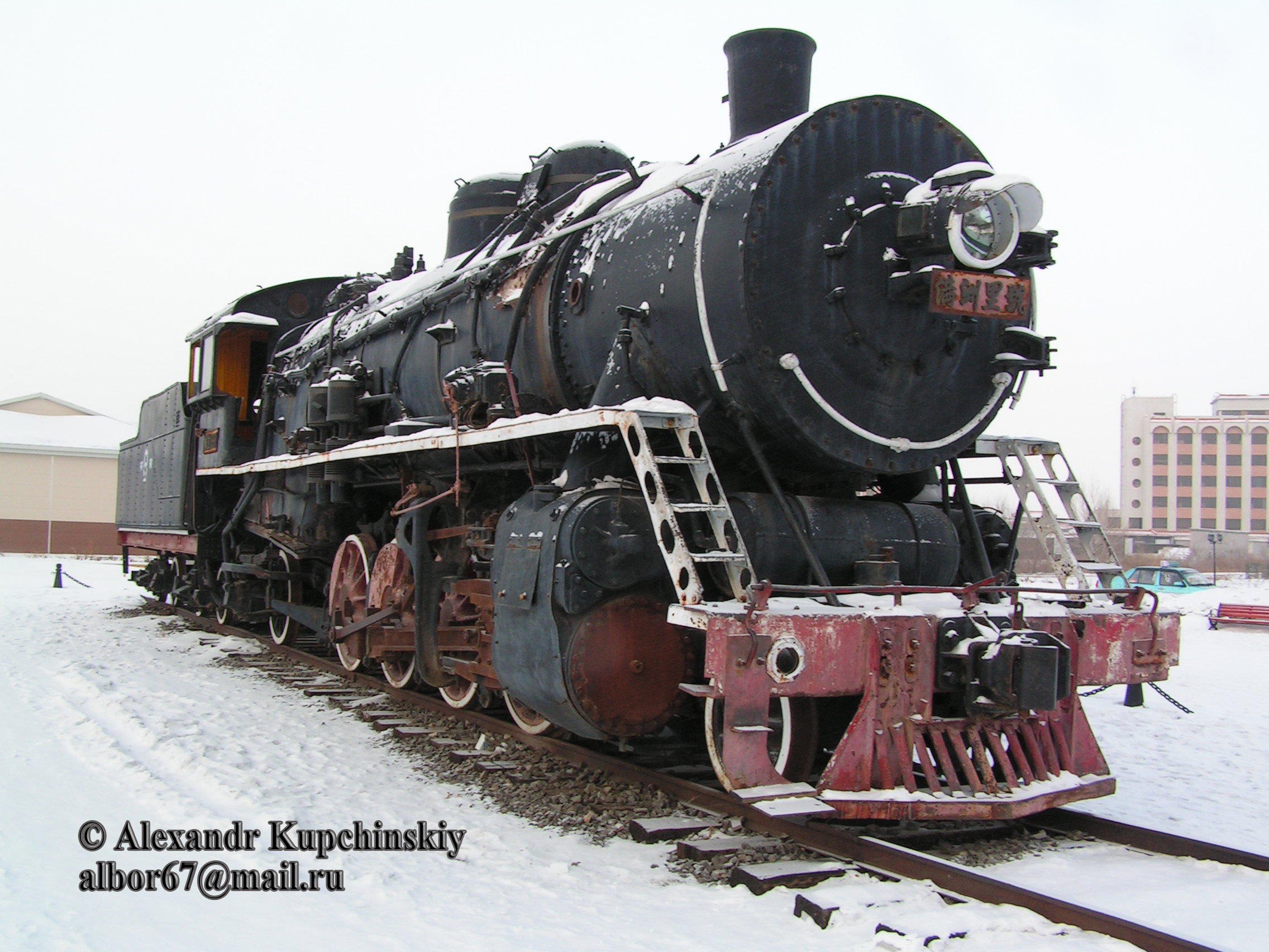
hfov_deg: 49.0
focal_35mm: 38
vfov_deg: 37.7
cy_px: 476
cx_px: 634
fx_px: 1393
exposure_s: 1/80
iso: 50
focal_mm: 6.3
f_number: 5.6
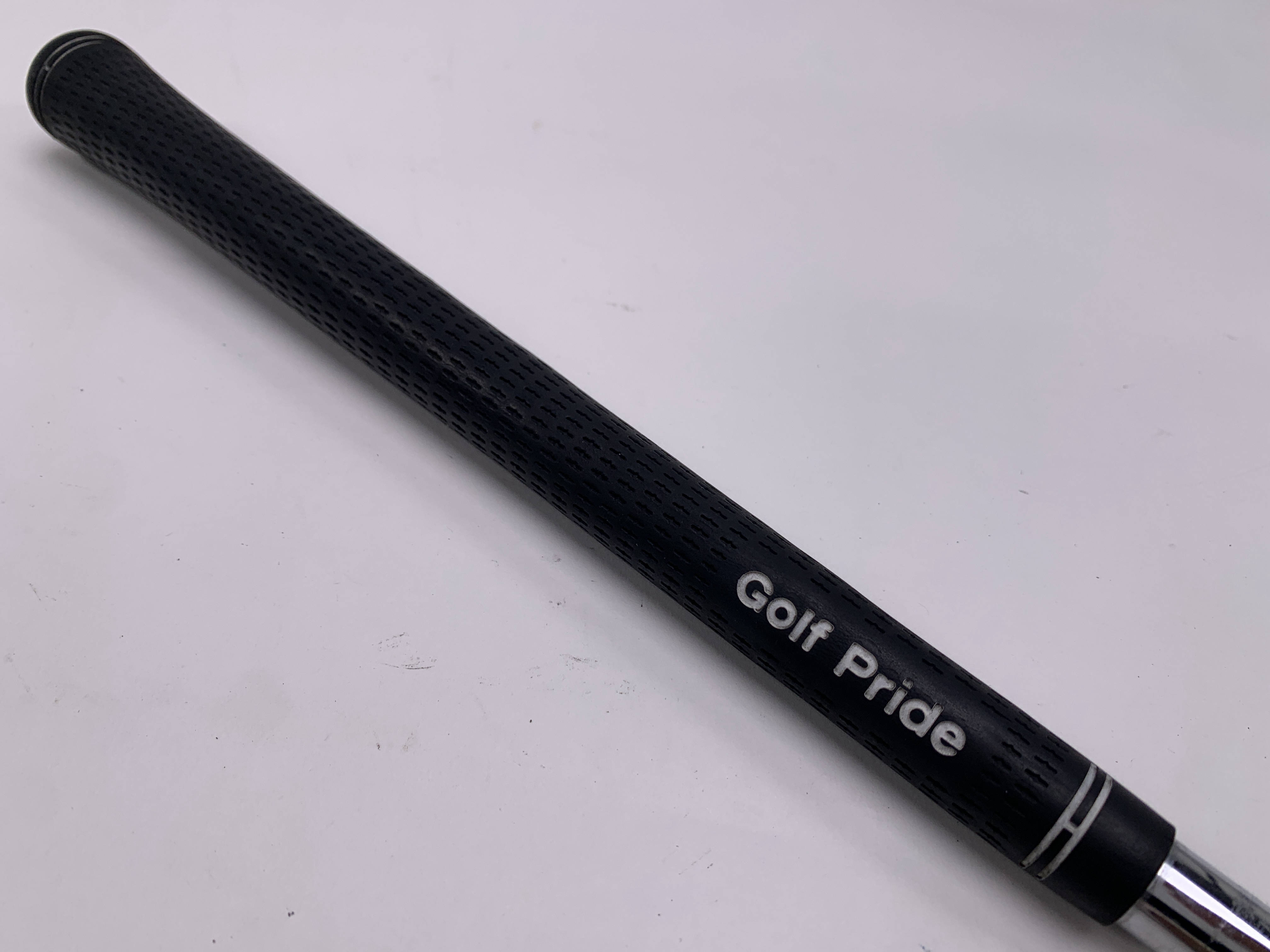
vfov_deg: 53.1
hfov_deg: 67.3
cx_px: 635
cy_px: 476
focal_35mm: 26
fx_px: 954
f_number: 1.8
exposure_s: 1/415
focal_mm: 4.25
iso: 25
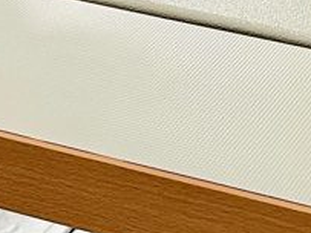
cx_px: 446
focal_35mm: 164
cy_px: -251
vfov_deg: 8.5
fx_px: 1473
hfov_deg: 11.6
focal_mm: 5.1
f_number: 1.6
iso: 80
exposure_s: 1/50
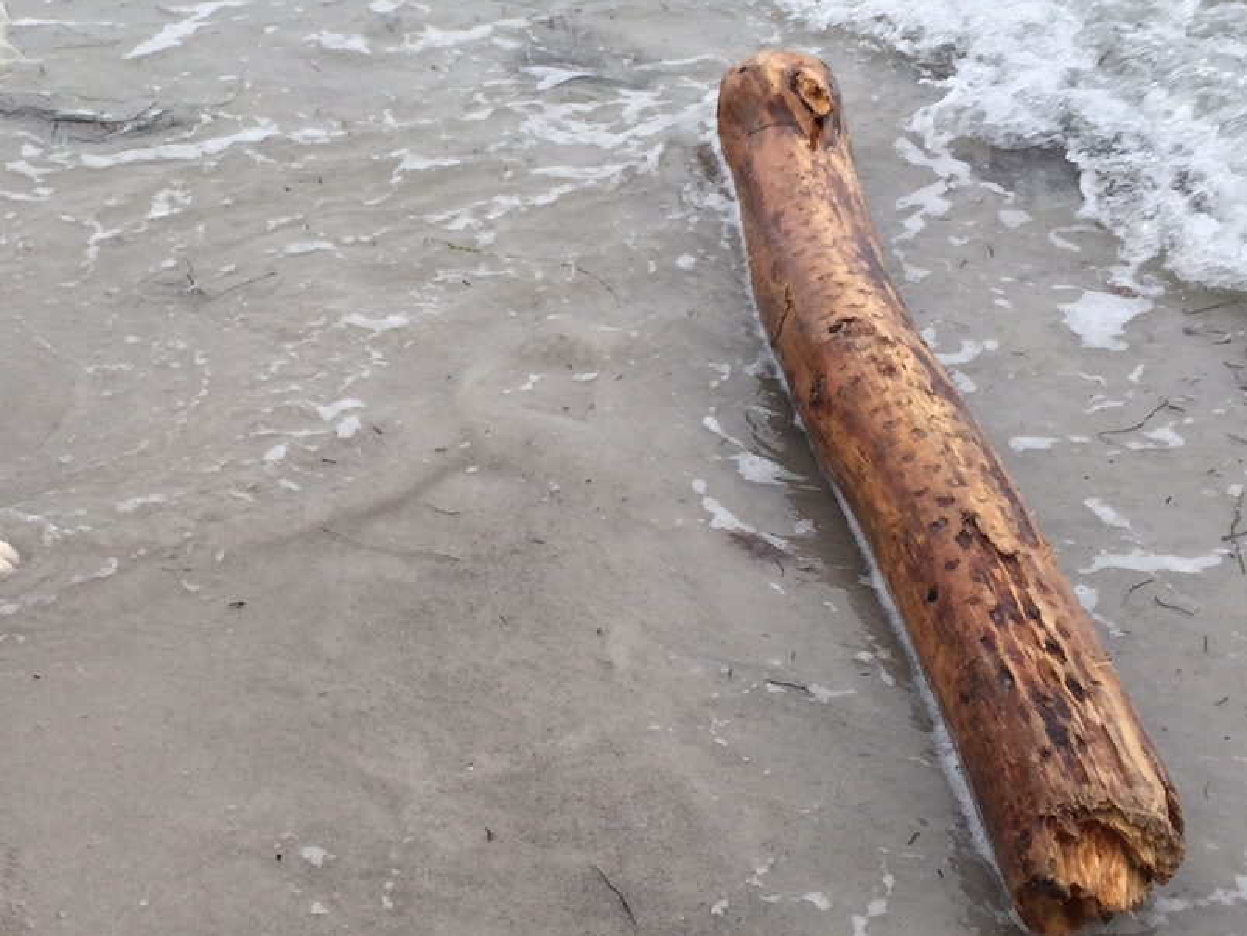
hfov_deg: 31.9
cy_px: 451
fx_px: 2126
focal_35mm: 59
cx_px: 274
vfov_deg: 24.8
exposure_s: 1/309
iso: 32
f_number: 2.2
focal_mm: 4.15
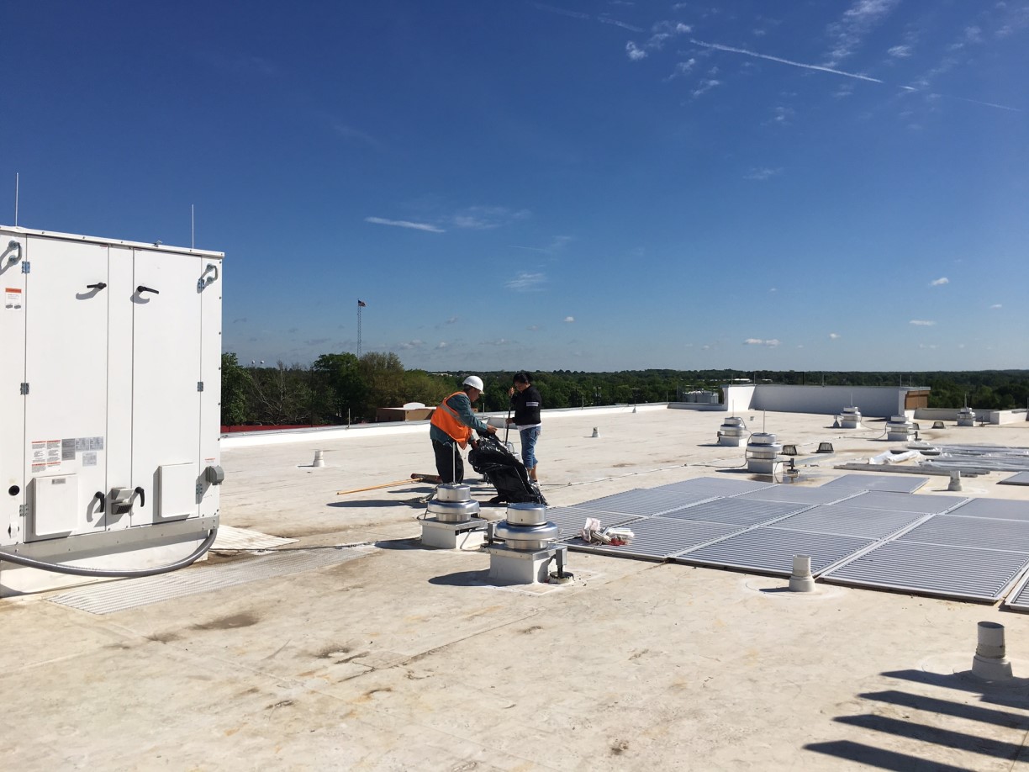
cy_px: 386
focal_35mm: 29
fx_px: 862
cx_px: 514
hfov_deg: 61.7
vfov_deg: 48.2
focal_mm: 4.15
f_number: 2.2
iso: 25
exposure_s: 1/4049
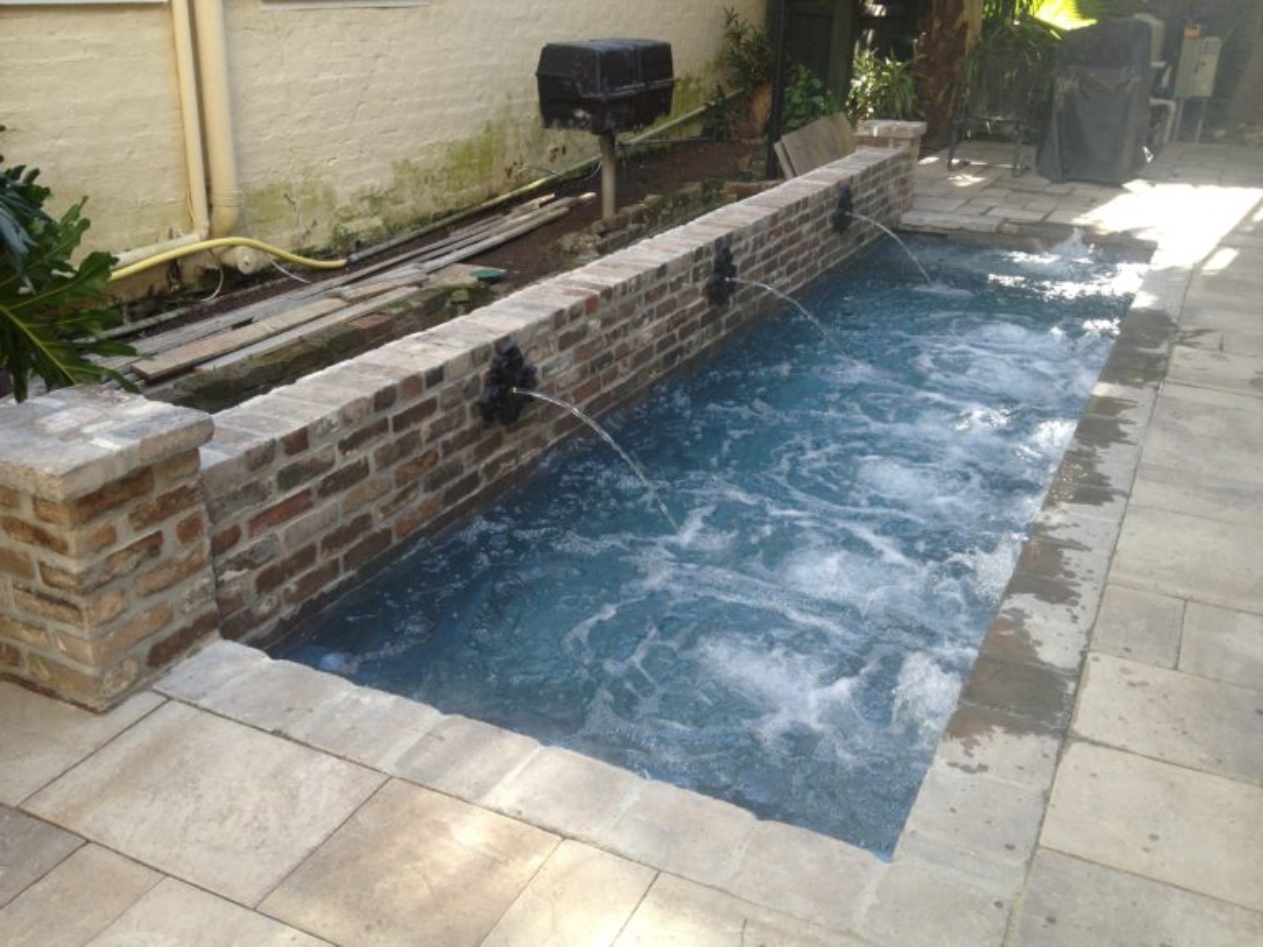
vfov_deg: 40.7
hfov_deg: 52.6
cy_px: 474
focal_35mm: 35
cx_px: 632
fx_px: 1277
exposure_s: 1/139
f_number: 2.4
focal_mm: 4.28
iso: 50
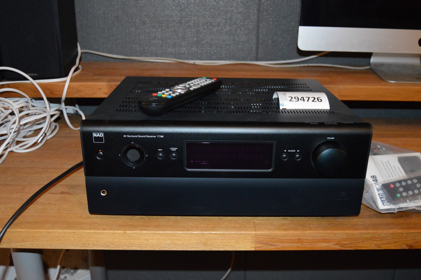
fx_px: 403
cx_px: 210
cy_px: 140
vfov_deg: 38.3
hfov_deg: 55.1
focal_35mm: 34
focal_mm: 23
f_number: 3.8
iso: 3200
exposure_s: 1/60
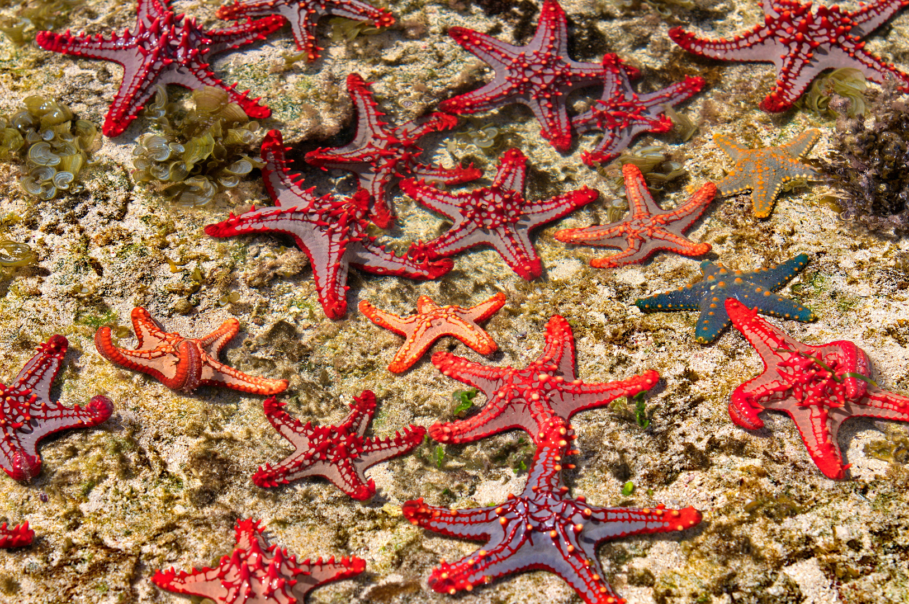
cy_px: 302
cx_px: 454
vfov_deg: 13.0
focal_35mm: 105
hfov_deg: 19.5
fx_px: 2648
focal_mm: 70
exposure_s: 1/250
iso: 200
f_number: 8
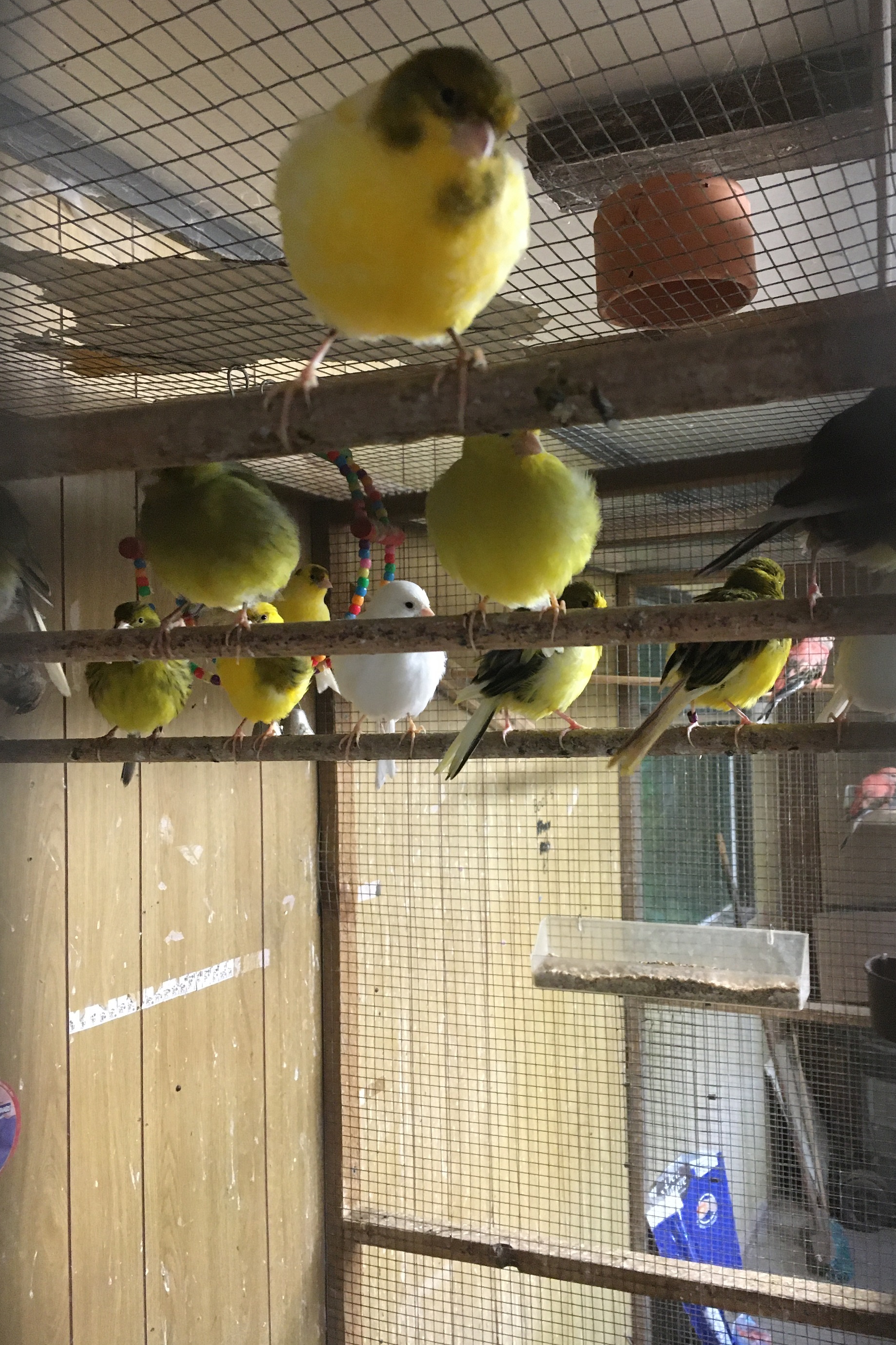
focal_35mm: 31
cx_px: 509
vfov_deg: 60.3
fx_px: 1157
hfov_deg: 42.2
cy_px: 677
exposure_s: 1/17
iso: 200
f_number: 2.2
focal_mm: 4.15
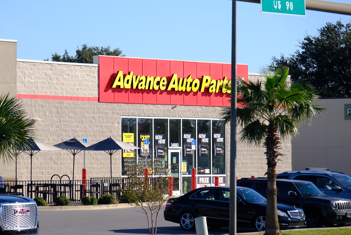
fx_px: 1795
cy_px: 118
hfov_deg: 11.2
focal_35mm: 184
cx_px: 176
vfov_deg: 7.5
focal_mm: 122.6
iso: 200
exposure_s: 1/550
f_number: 5.6
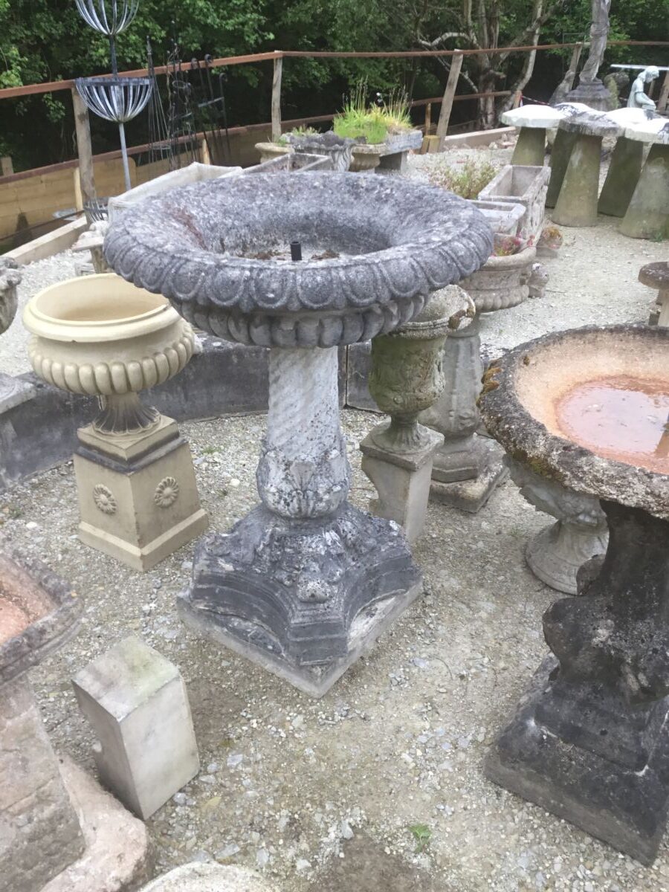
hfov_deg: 45.4
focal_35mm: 31
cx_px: 334
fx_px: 799
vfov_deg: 58.4
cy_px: 446
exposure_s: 1/100
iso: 40
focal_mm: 3.3
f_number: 2.4
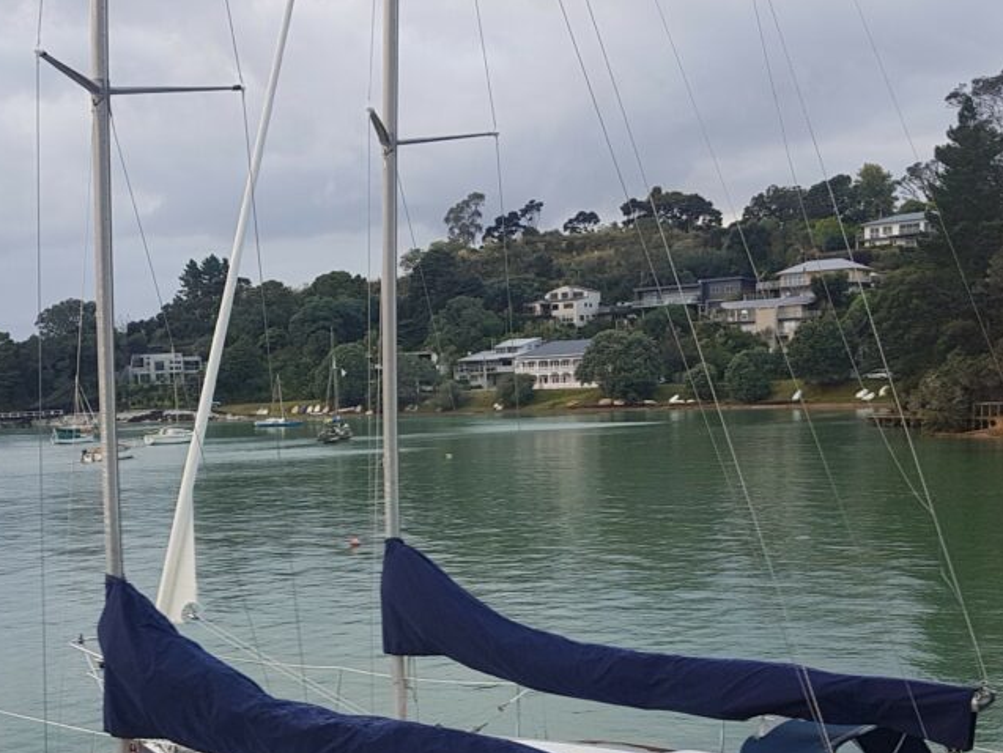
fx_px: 1420
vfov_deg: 29.0
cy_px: 602
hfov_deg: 38.6
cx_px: 370
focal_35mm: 49
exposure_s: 1/146
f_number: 1.7
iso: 40
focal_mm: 4.2
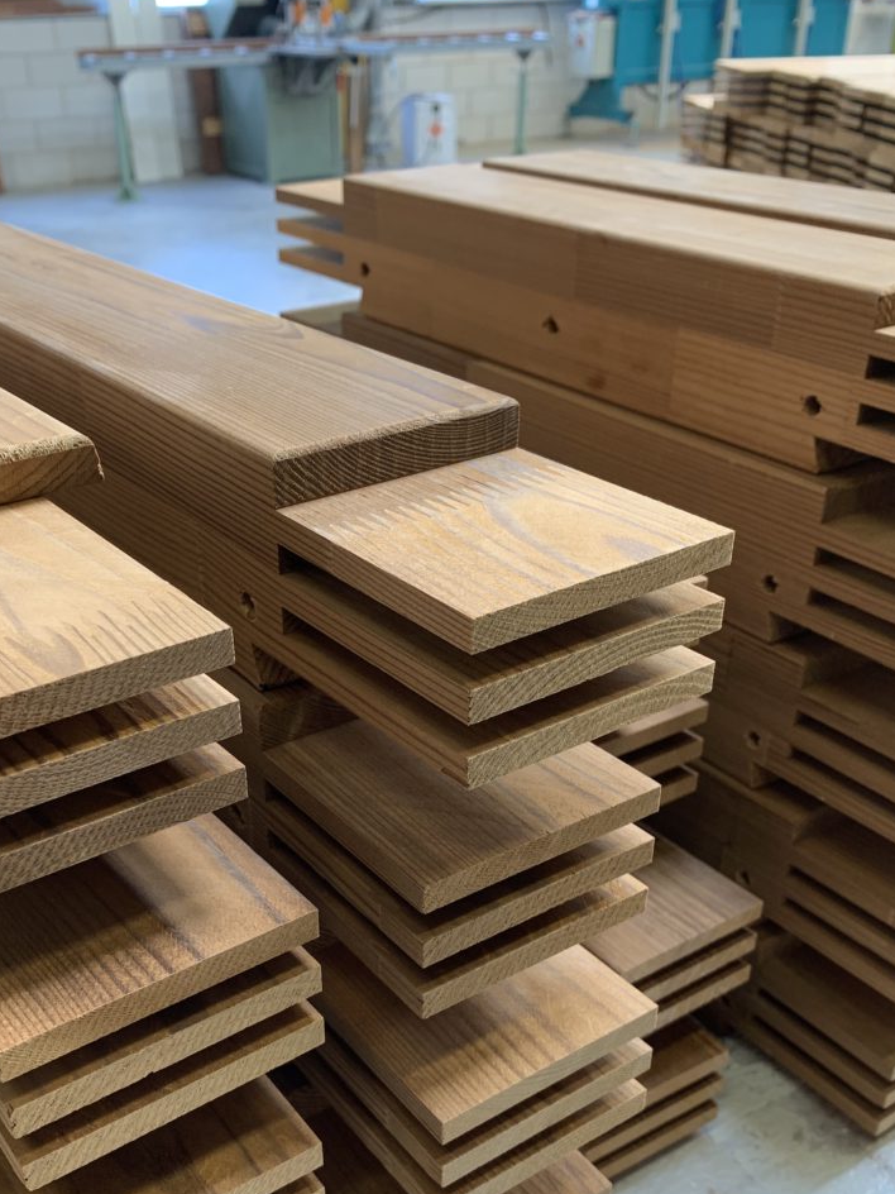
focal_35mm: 36
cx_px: 369
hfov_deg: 39.5
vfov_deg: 50.3
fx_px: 1241
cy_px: 813
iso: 64
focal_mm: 4.25
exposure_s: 1/50
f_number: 1.8
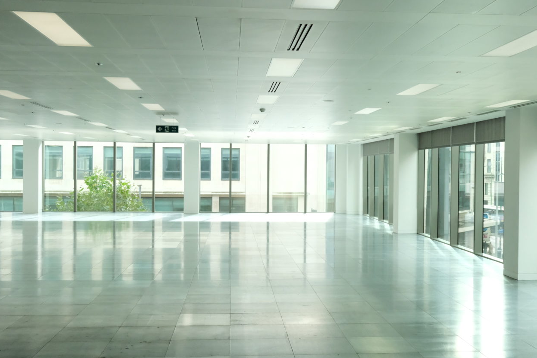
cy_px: 185
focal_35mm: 43
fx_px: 641
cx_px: 293
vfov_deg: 31.2
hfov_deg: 45.4
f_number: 10
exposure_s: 1/320
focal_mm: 23
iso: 4000
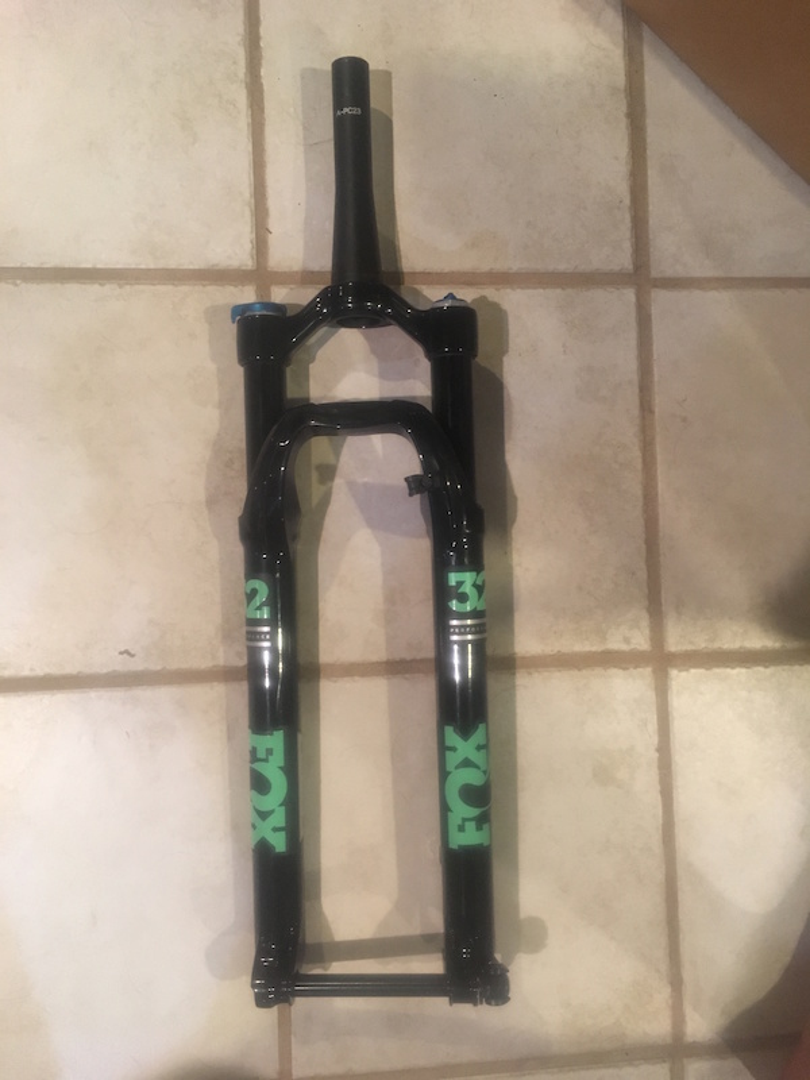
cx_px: 405
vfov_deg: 61.7
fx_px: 905
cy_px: 540
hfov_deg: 48.2
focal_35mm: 29
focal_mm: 4.15
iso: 200
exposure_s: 1/17
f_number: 2.2
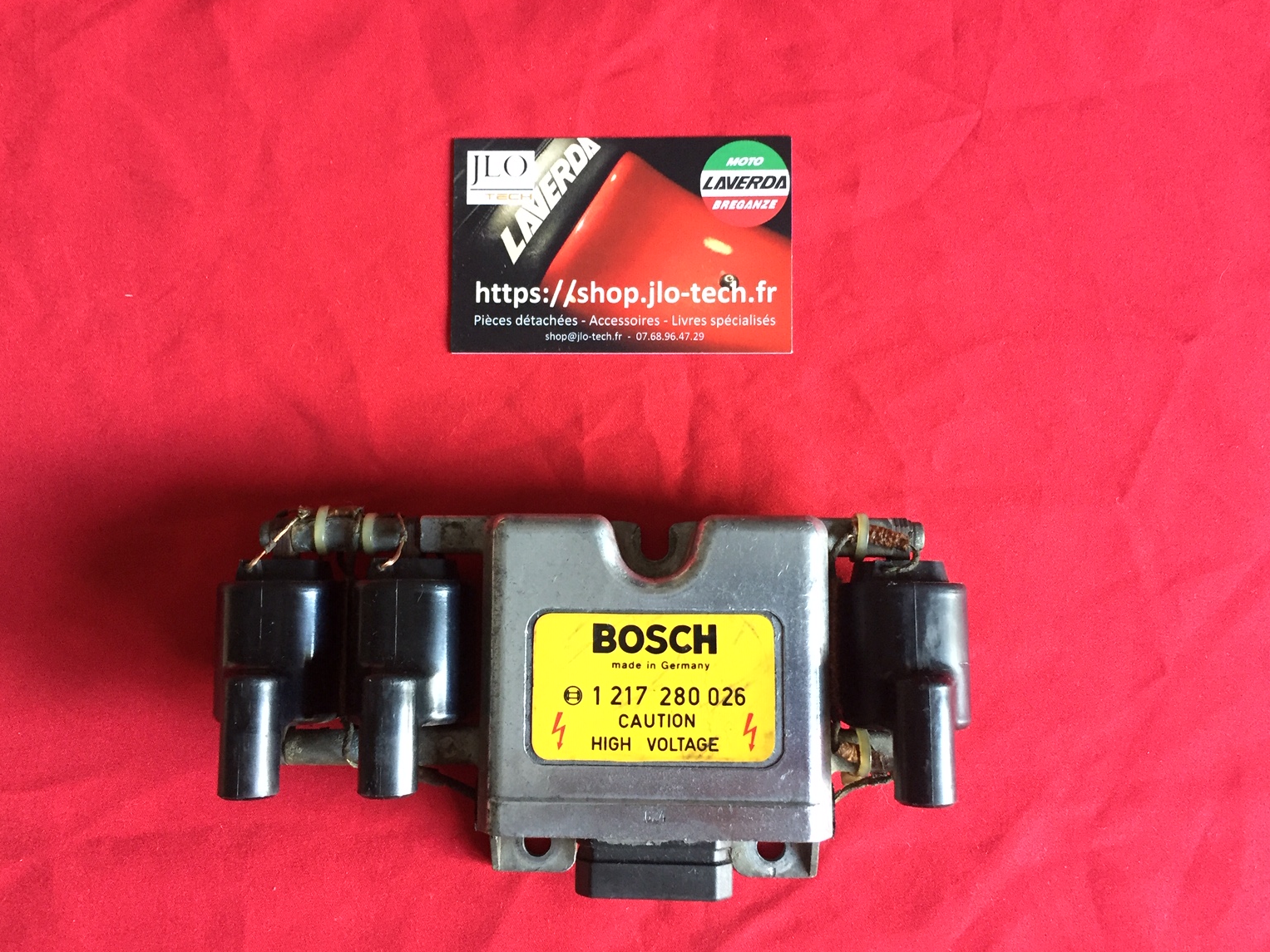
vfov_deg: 45.4
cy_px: 485
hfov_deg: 58.3
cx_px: 610
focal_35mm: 31
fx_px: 1137
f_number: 2.2
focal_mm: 4.15
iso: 250
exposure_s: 1/33
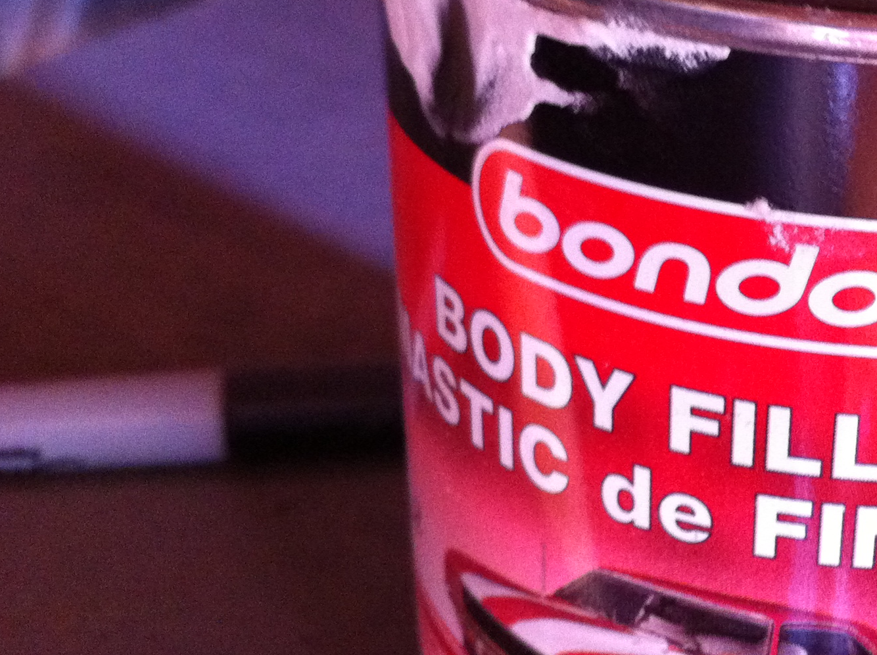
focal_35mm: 68
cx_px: 824
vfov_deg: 21.5
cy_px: 264
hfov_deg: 27.4
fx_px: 1720
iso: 400
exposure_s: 1/15
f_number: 2.8
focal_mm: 3.85
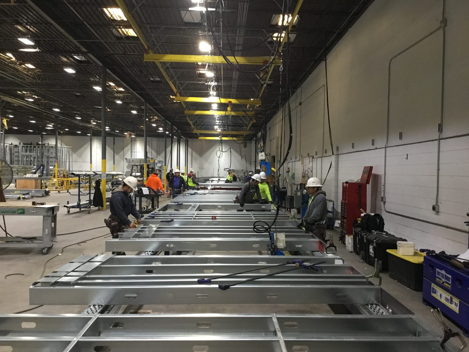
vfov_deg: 45.4
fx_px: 420
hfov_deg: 58.4
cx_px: 234
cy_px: 176
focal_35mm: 31
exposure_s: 1/30
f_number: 2.4
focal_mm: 3.3
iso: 125
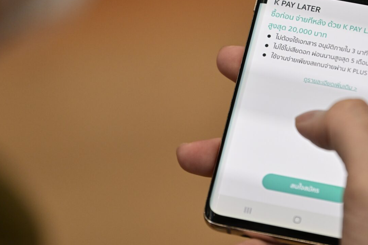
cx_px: 242
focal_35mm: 378
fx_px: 3863
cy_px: 42
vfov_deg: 3.6
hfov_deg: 5.5
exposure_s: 1/500
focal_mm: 200
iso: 1000
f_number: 2.8
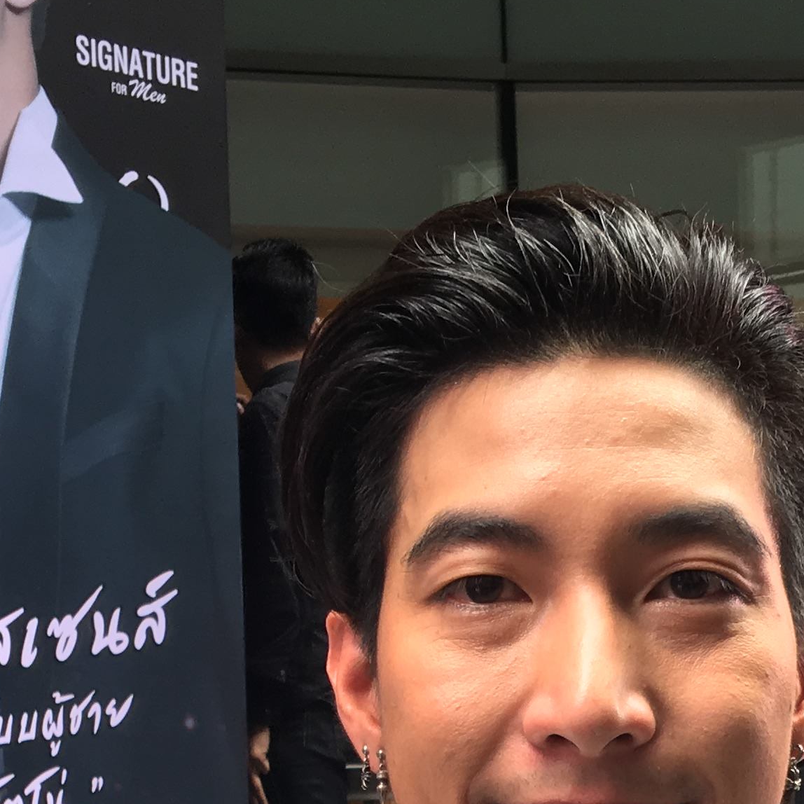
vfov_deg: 18.0
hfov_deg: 19.3
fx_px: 2365
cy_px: 1039
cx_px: 493
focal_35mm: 90
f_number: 2.2
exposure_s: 1/100
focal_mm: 4.15
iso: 32
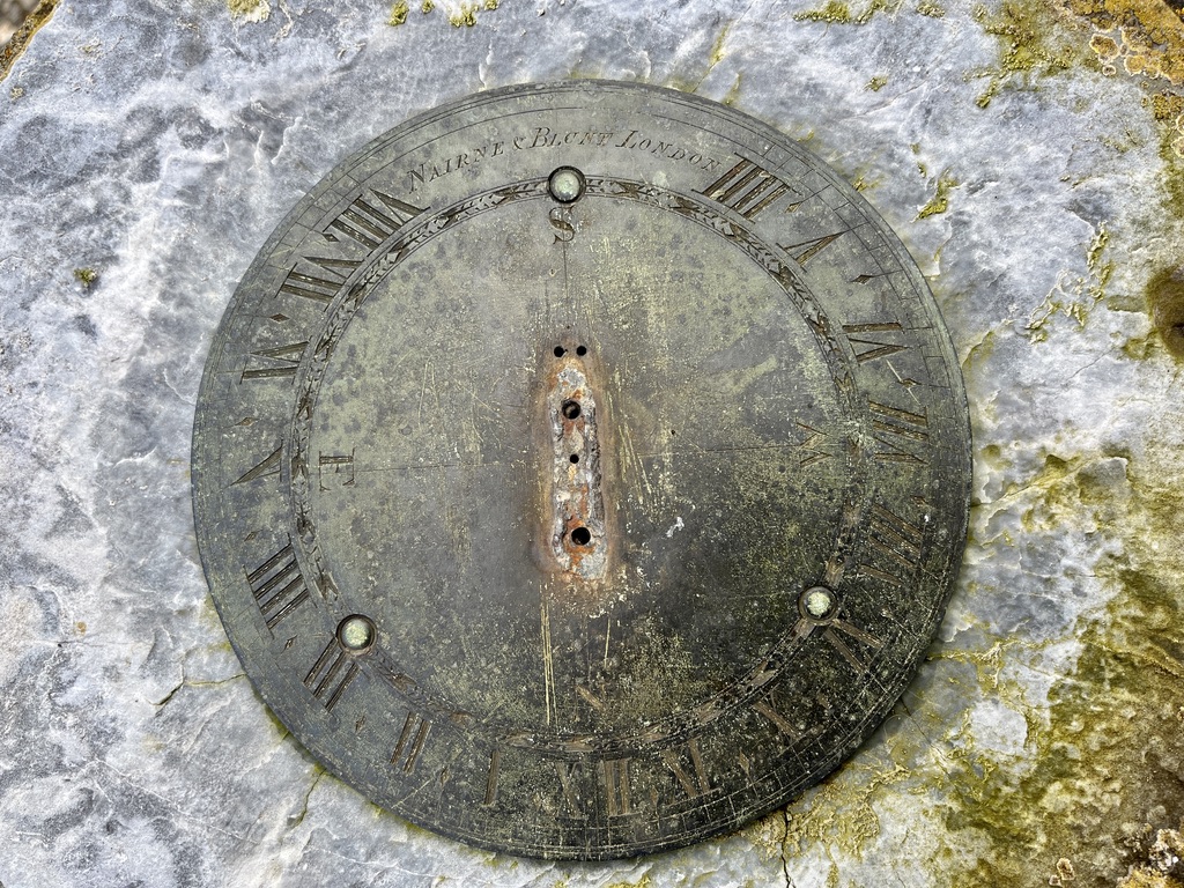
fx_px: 889
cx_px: 592
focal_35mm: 26
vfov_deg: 53.1
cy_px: 444
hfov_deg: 67.3
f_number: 1.6
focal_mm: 5.1
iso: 40
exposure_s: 1/260
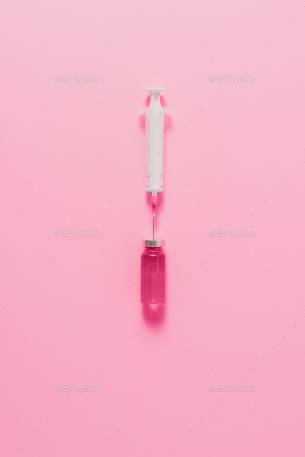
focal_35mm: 50
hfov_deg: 27.0
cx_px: 152
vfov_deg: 39.6
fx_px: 635
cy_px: 228
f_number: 6.3
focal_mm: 50
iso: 100
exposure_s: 1/160
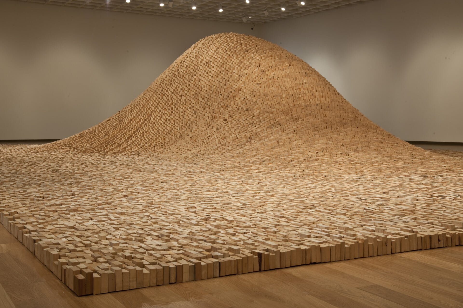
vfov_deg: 28.0
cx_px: 232
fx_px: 617
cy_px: 154
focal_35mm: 48
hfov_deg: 41.1
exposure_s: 1
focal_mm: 48
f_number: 20
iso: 200
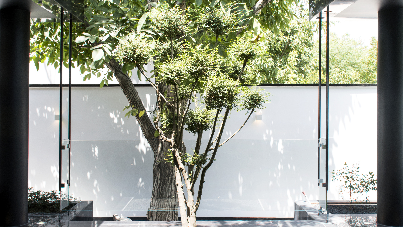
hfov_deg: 47.4
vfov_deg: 27.7
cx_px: 203
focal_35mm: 43
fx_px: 460
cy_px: 101
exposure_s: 1/80
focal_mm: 18
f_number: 9
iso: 200
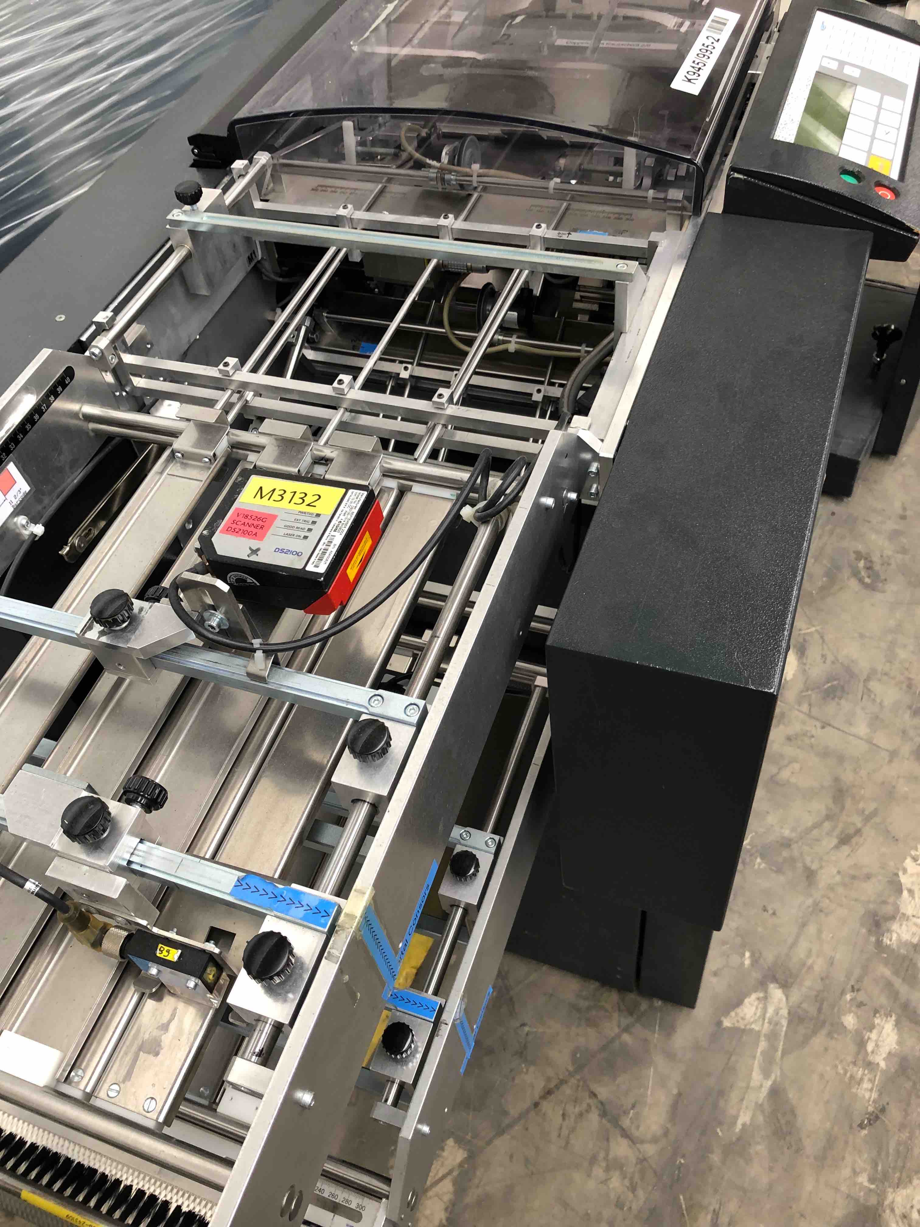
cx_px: 460
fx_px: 992
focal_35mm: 28
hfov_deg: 49.7
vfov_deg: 63.4
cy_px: 614
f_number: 1.8
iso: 40
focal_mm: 3.99
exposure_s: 1/24
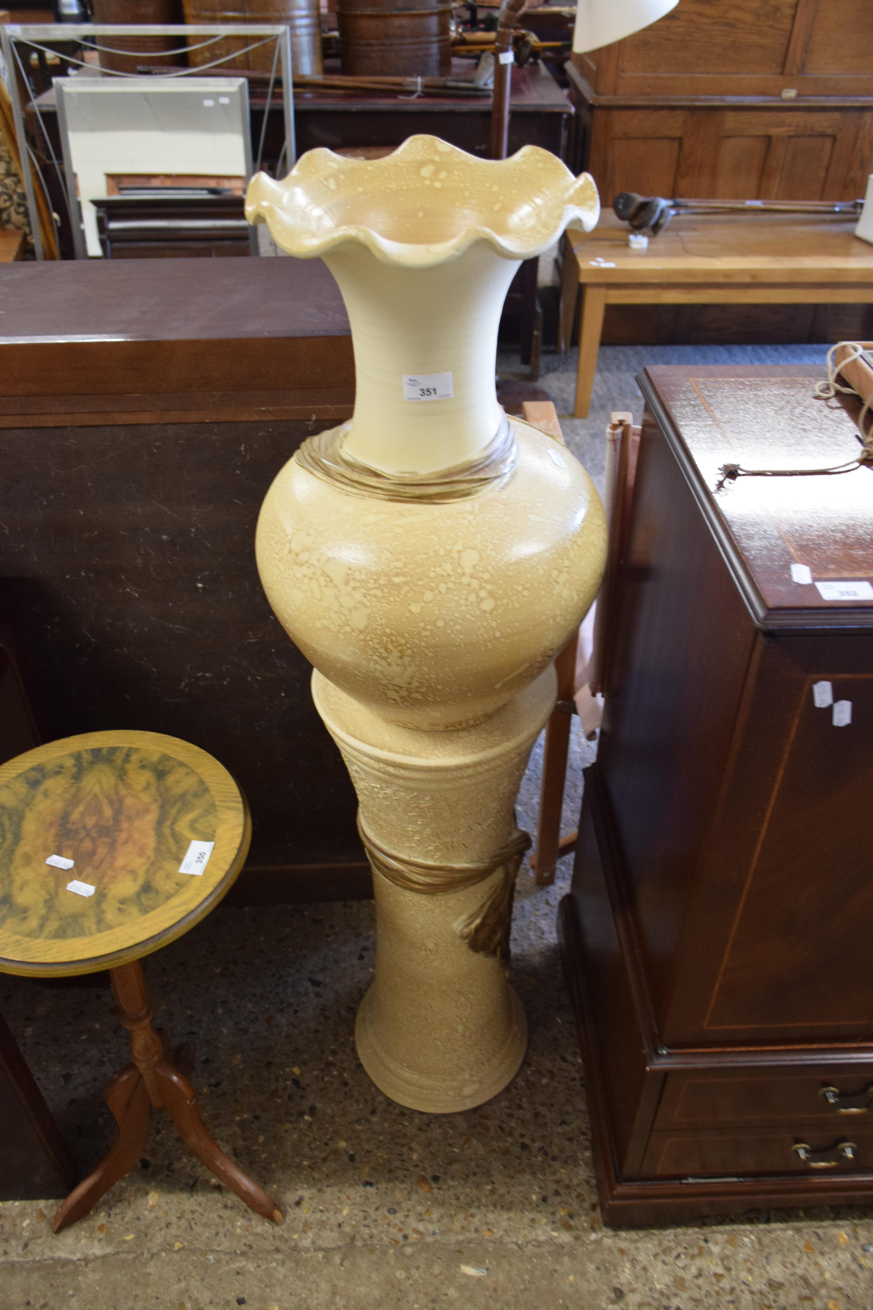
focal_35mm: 27
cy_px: 655
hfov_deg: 47.9
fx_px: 982
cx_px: 436
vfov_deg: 67.4
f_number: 3.5
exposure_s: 1/60
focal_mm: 18
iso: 1400
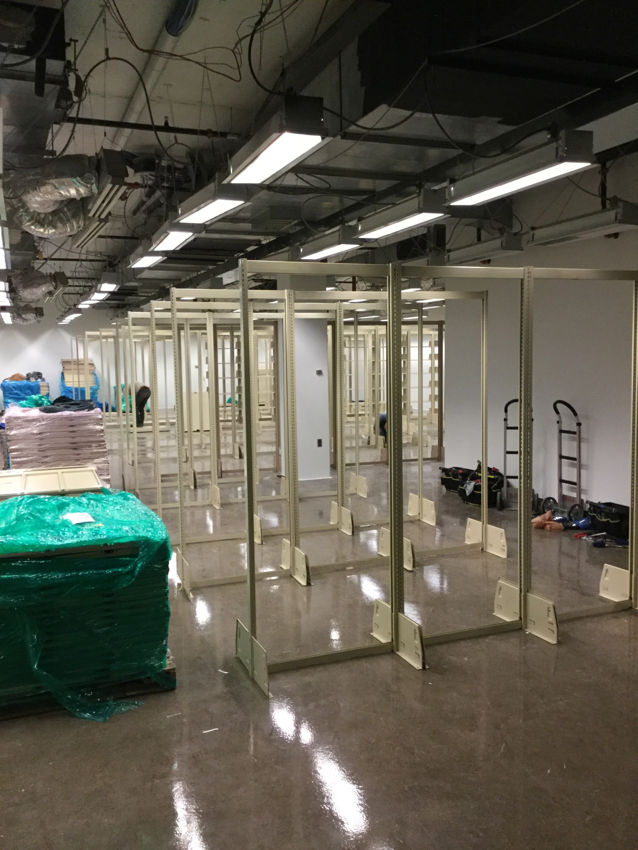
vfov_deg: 58.4
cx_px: 319
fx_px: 762
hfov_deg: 45.4
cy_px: 425
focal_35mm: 31
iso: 160
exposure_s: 1/30
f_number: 2.4
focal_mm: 3.3
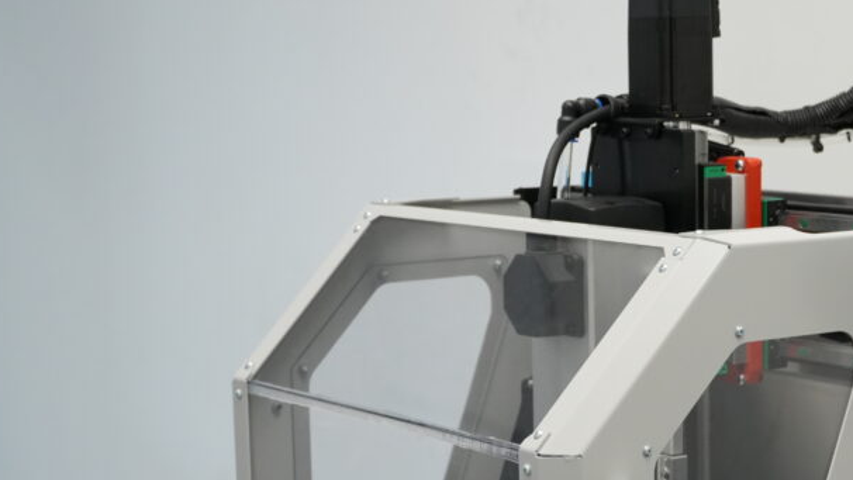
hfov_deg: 22.7
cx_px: 633
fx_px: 2101
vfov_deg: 12.9
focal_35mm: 93
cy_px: 422
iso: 1000
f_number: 4.5
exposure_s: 1/160
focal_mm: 35
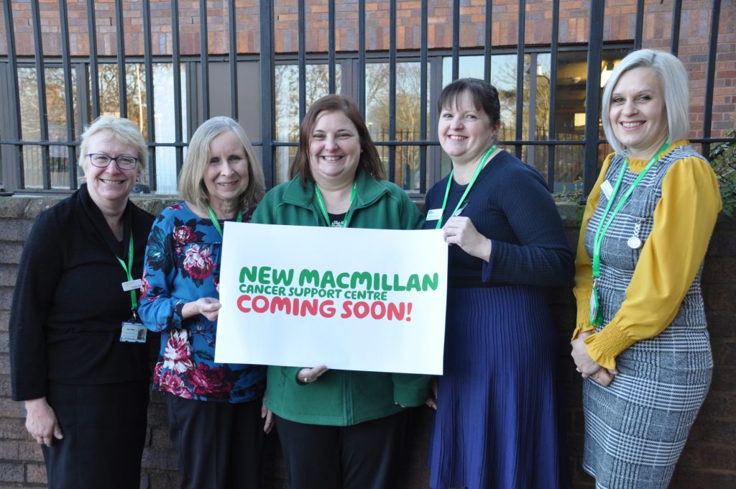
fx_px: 858
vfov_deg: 31.8
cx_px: 368
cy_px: 244
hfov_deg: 46.5
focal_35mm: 42
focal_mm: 28
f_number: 5
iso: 400
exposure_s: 1/100
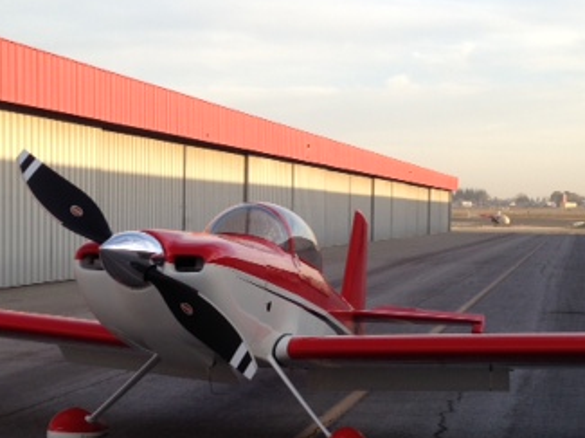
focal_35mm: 69
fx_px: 1165
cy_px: 283
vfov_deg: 21.2
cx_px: 288
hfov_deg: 28.2
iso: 50
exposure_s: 1/468
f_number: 2.4
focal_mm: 4.28
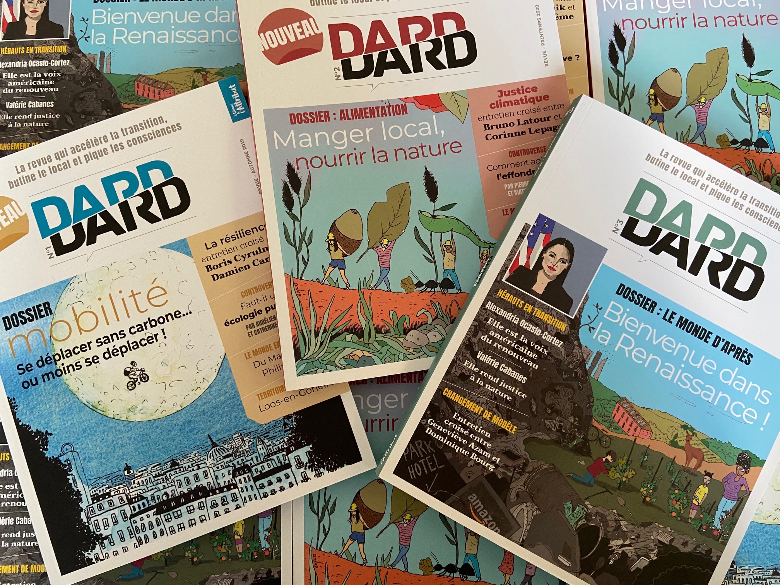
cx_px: 390
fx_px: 586
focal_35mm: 26
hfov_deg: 67.3
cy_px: 292
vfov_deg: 53.1
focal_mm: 4.25
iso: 250
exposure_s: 1/60
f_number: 1.8
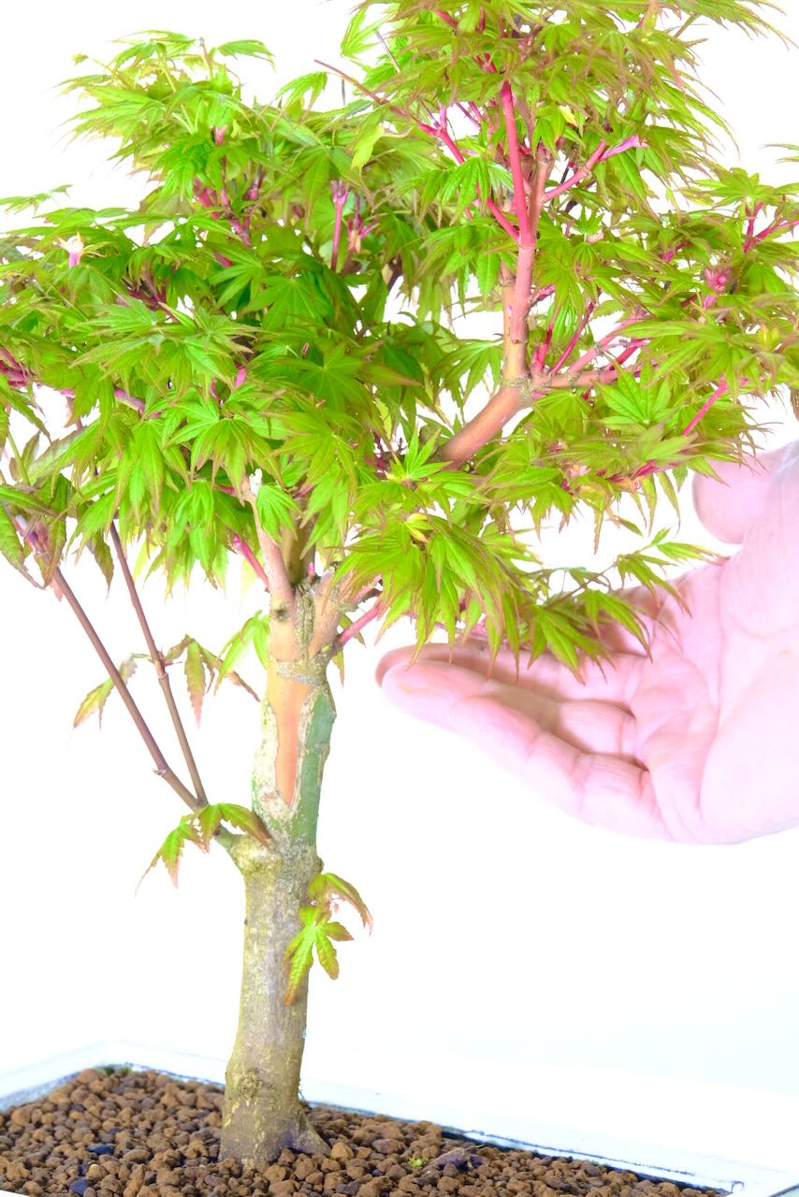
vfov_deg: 10.2
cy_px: 598
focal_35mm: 202
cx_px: 400
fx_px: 6721
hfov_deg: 6.8
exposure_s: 1/8
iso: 2500
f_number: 11
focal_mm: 134.5
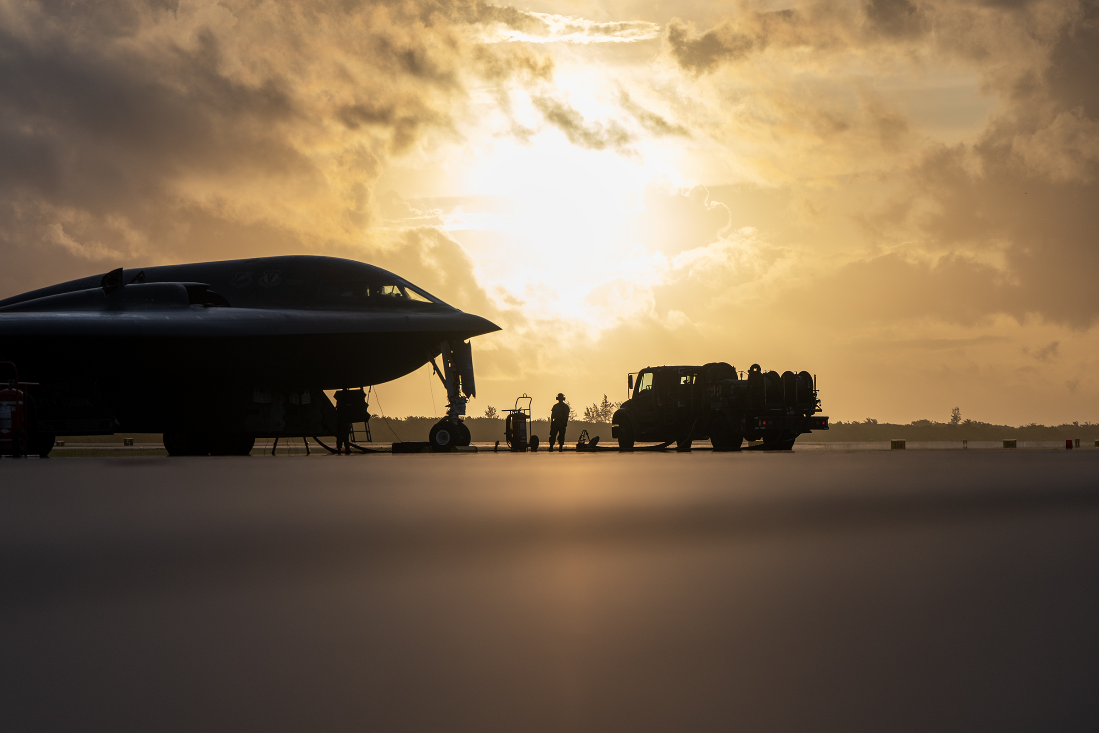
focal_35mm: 115
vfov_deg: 11.9
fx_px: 3511
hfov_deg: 17.8
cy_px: 396
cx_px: 486
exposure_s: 1/4000
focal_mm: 102
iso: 100
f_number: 2.8
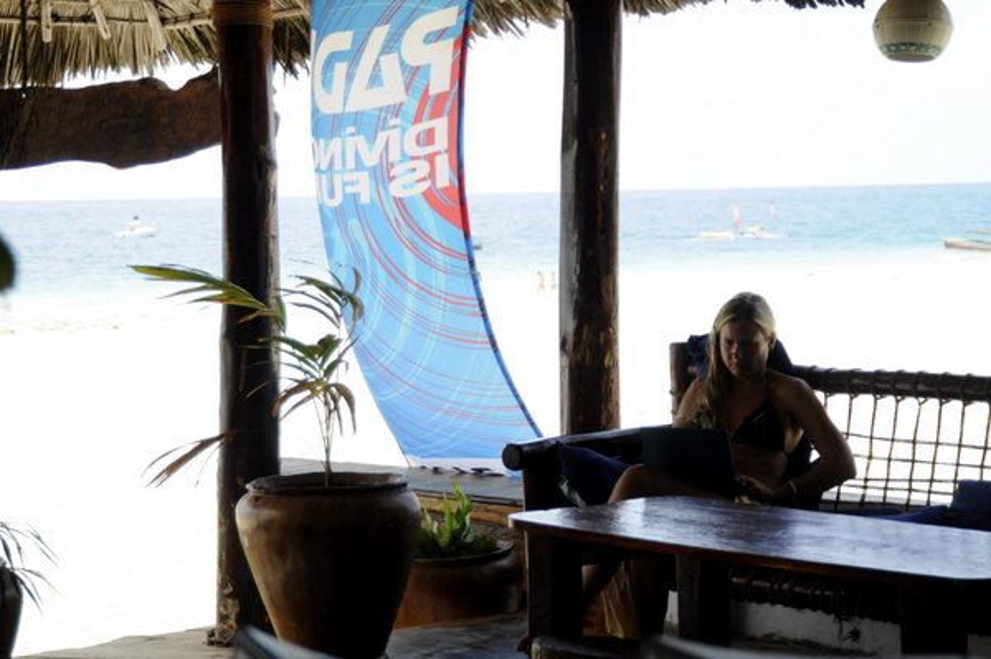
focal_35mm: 87
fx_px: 2393
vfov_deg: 15.7
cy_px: 330
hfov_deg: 23.4
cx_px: 496
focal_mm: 58
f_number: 5.6
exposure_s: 1/350
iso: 250
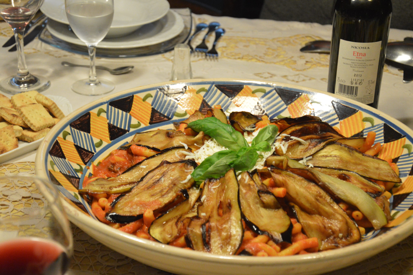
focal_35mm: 78
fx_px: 894
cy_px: 138
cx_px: 206
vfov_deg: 17.5
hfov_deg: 26.0
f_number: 5
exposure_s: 1/60
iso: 2200
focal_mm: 52
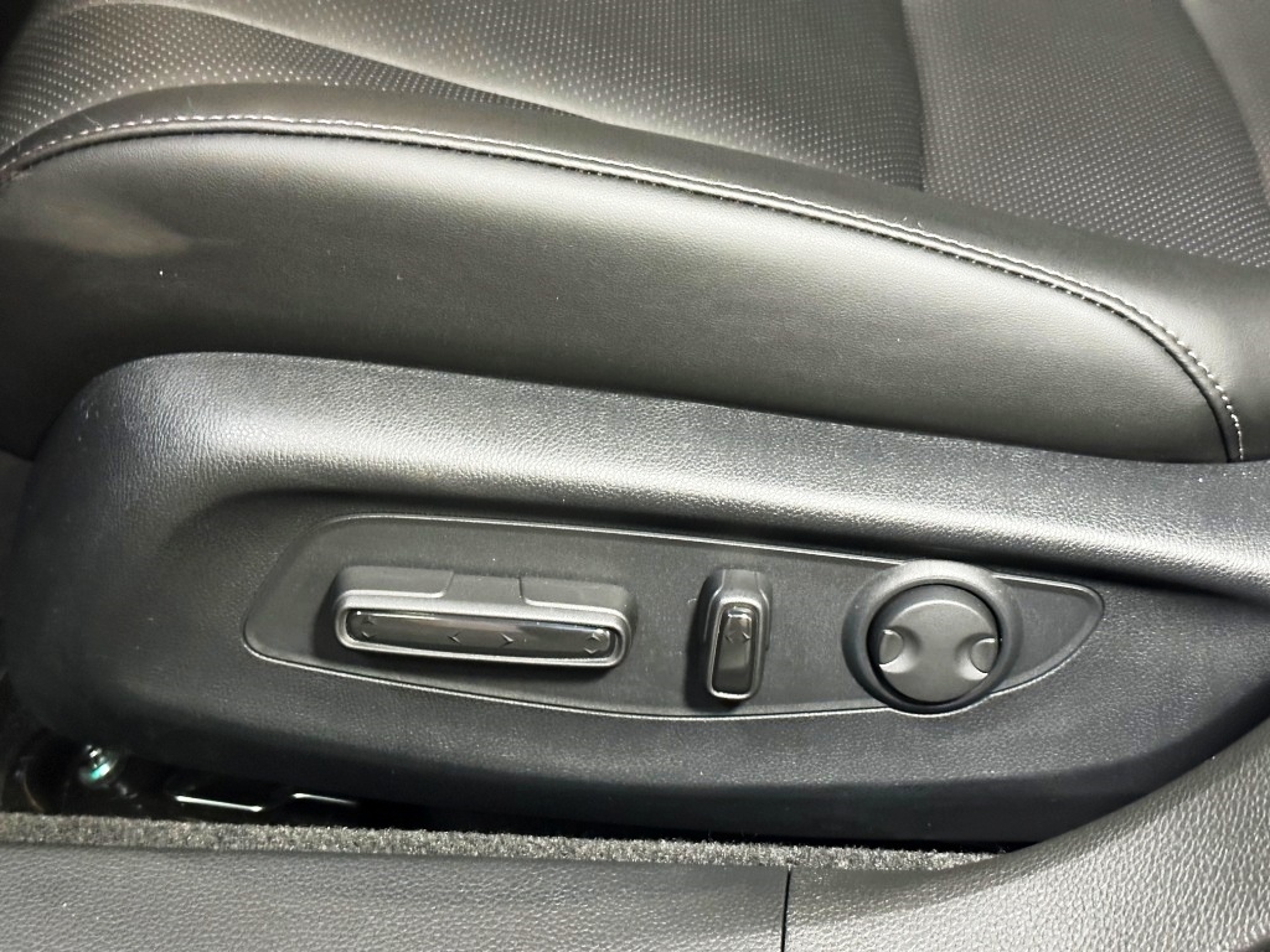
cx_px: 635
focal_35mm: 48
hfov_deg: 39.7
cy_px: 476
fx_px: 1761
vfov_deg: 30.3
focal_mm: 6.86
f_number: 1.78
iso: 640
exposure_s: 1/30
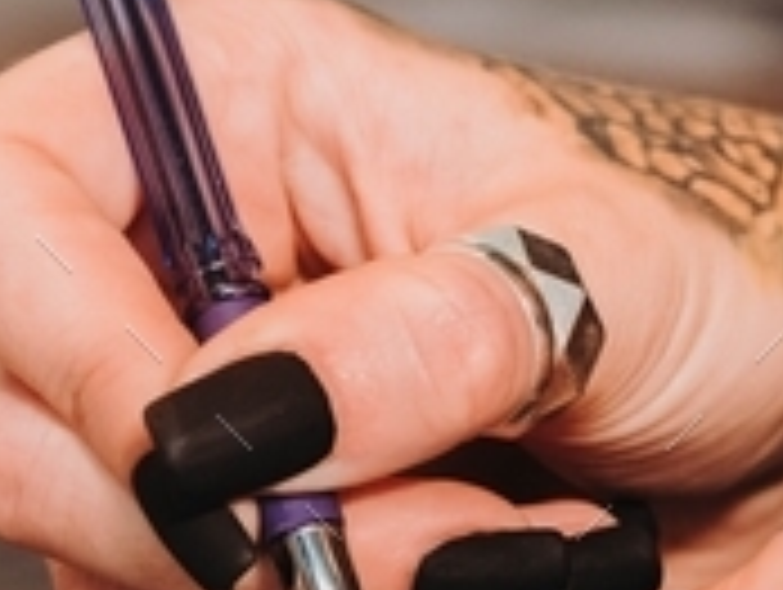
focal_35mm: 407
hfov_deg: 4.9
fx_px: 9219
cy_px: 304
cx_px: 436
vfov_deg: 3.7
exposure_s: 1/100
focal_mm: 60
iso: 320
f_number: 2.8
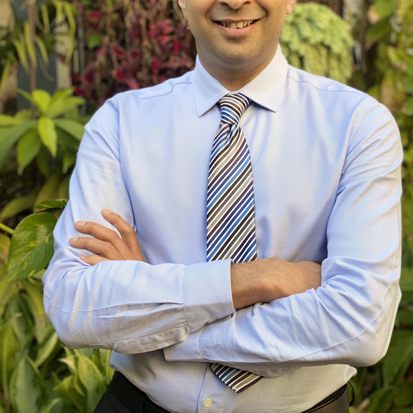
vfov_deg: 27.6
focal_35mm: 62
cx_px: 206
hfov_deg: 27.7
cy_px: 141
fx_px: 837
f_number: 2
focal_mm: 6
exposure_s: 1/122
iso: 80
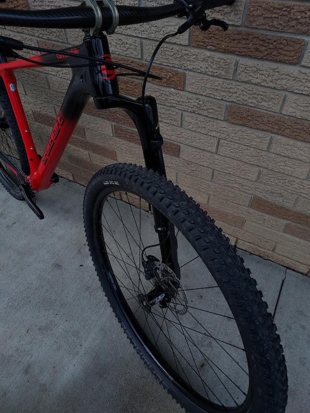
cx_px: 155
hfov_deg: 56.8
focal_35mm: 24
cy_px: 206
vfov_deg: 71.6
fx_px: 287
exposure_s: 1/20
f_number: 1.8
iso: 50
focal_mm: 4.6
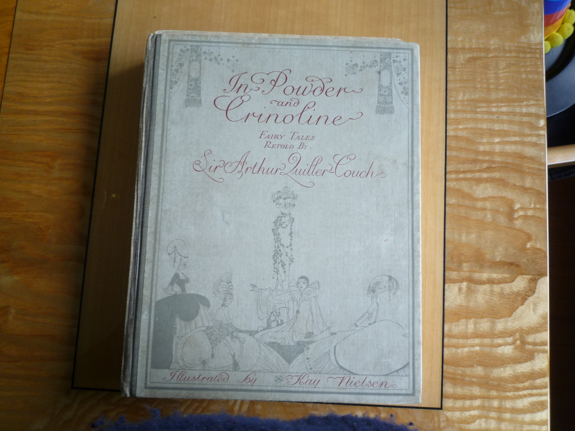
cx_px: 288
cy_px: 216
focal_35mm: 25
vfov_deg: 54.9
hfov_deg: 69.4
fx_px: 415
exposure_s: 1/30
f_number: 2.8
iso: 125
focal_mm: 4.4
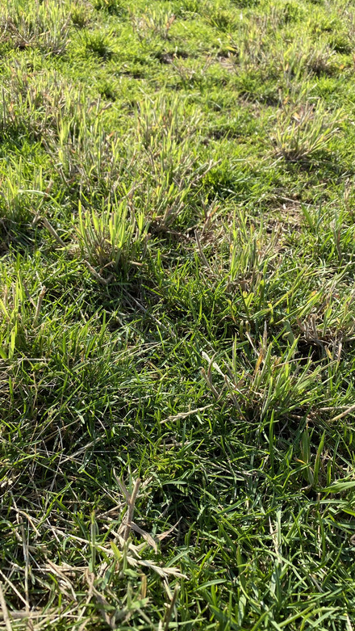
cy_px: 321
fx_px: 485
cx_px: 198
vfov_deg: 66.0
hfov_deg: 40.2
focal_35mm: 29
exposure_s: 1/1043
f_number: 1.8
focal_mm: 4.25
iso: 32
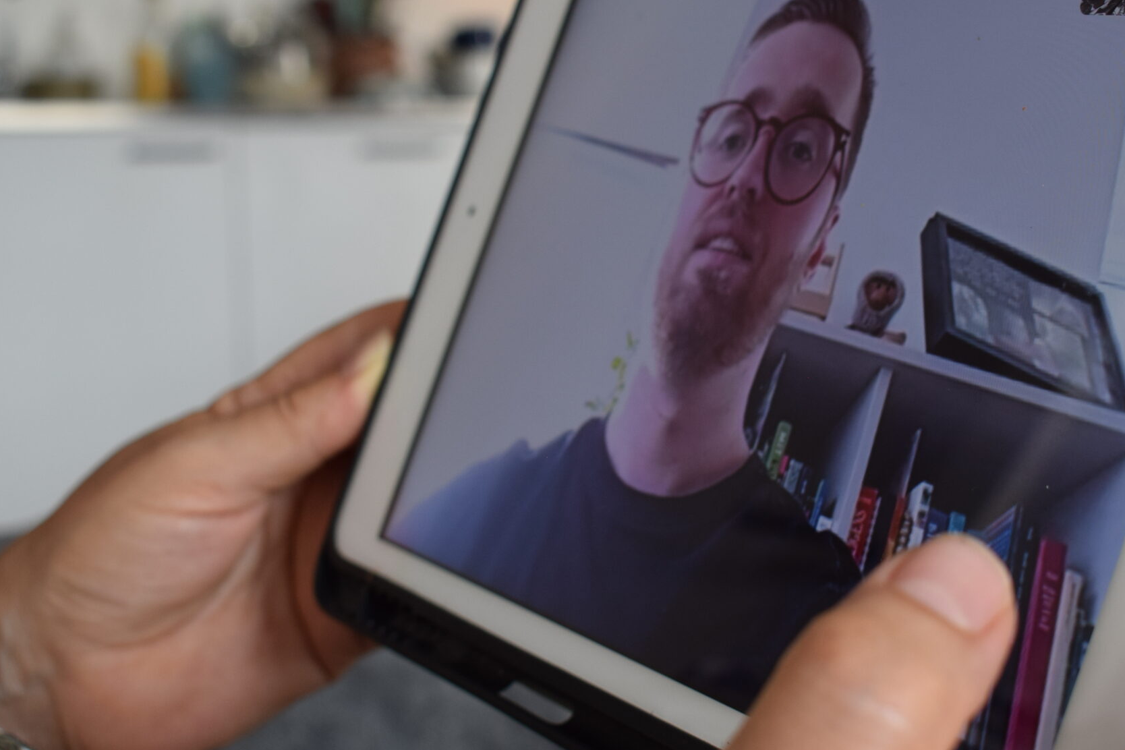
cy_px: 413
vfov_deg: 20.4
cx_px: 645
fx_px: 2086
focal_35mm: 67
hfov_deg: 30.1
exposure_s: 1/100
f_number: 5
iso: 400
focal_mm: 29
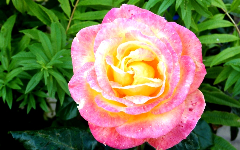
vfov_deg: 15.2
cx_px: 136
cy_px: 71
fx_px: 562
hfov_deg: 24.1
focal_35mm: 86
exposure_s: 1/125
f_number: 3.6
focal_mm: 12.1
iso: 100
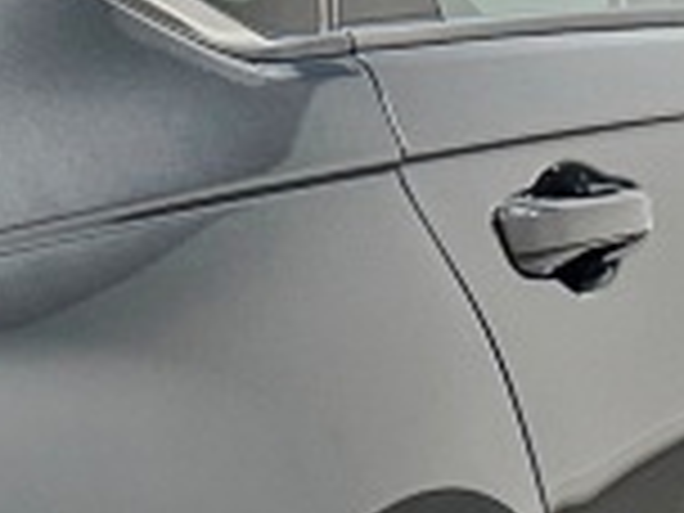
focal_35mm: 162
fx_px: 3201
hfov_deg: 11.1
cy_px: 662
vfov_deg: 9.0
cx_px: -662
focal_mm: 6.86
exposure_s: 1/60
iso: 400
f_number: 1.78
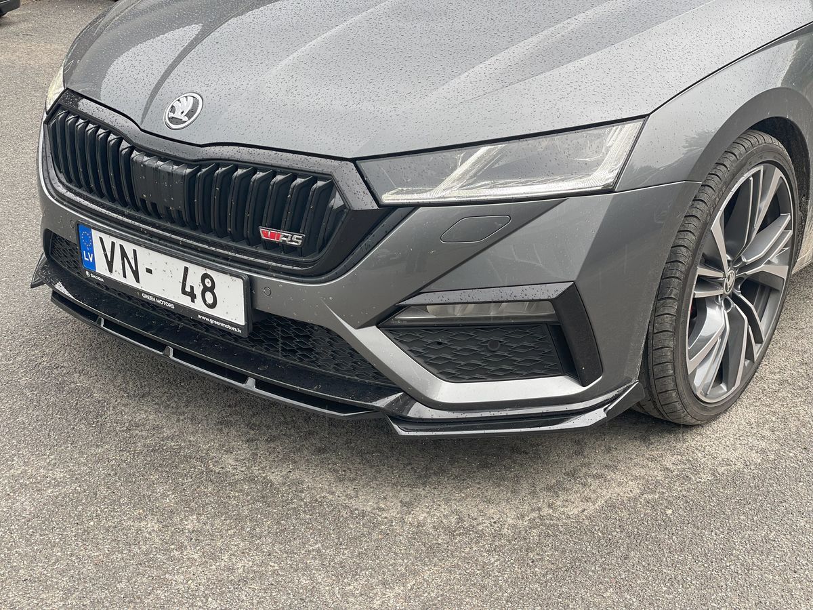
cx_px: 406
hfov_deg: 36.8
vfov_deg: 28.0
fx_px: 1221
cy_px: 305
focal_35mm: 52
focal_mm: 6
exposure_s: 1/151
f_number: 2
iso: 25
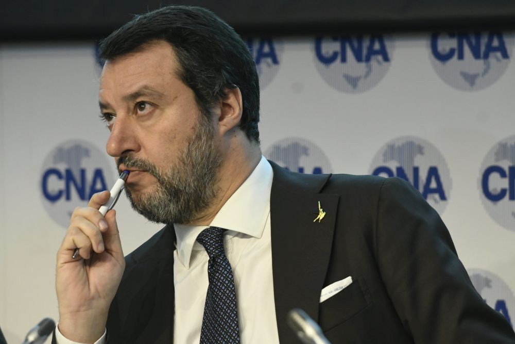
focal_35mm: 300
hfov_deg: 6.9
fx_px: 4292
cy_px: 172
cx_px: 258
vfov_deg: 4.6
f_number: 4.5
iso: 3200
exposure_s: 1/200
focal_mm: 200
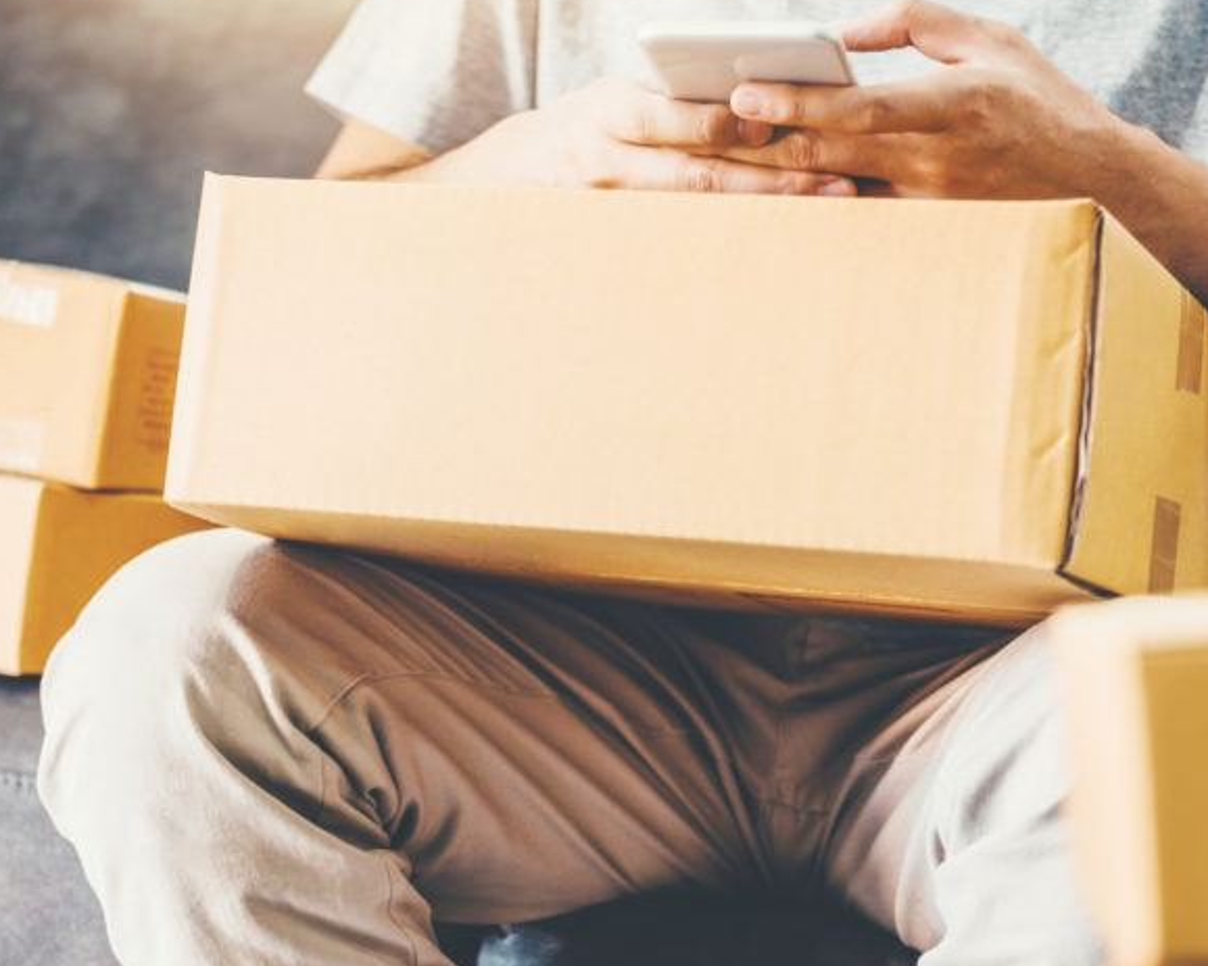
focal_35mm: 88
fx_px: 3146
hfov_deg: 21.7
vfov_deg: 17.5
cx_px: 557
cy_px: 483
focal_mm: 35
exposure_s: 1/80
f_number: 2
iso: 200
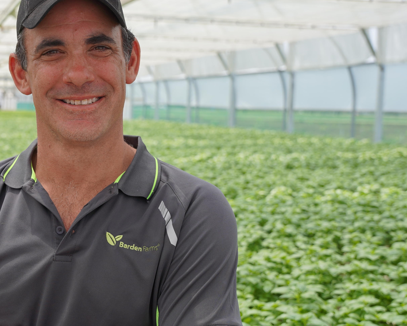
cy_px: 188
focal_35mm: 67
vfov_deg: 22.9
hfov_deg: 27.6
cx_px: 62
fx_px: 804
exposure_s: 1/500
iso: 100
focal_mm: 34.4
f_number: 4.5
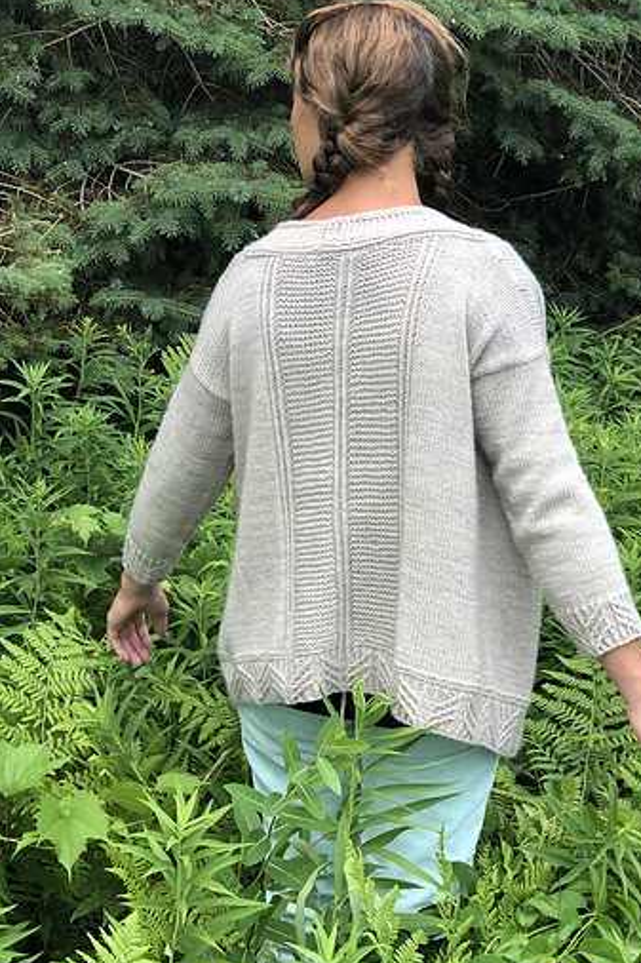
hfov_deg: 18.2
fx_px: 2004
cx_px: 272
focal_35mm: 75
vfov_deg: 27.0
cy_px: 436
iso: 20
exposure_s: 1/60
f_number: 2.8
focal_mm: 6.6
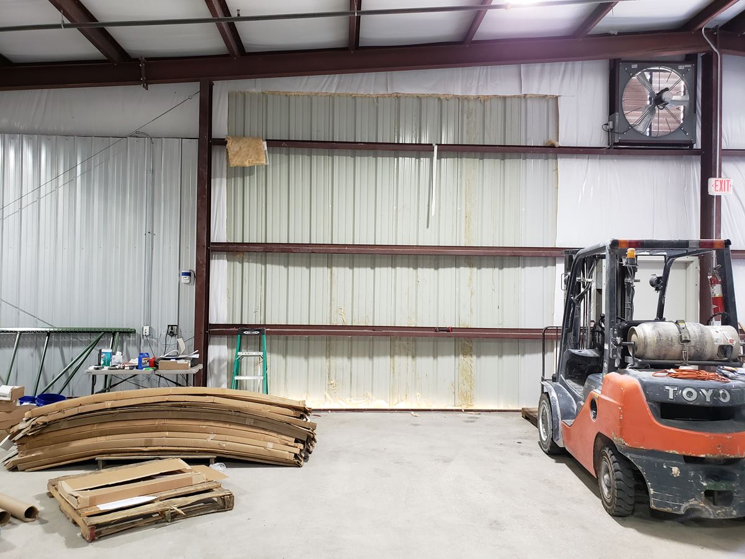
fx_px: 560
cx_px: 372
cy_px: 280
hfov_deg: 67.3
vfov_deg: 53.1
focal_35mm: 26
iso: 250
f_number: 2.4
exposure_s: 1/30
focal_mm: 4.3
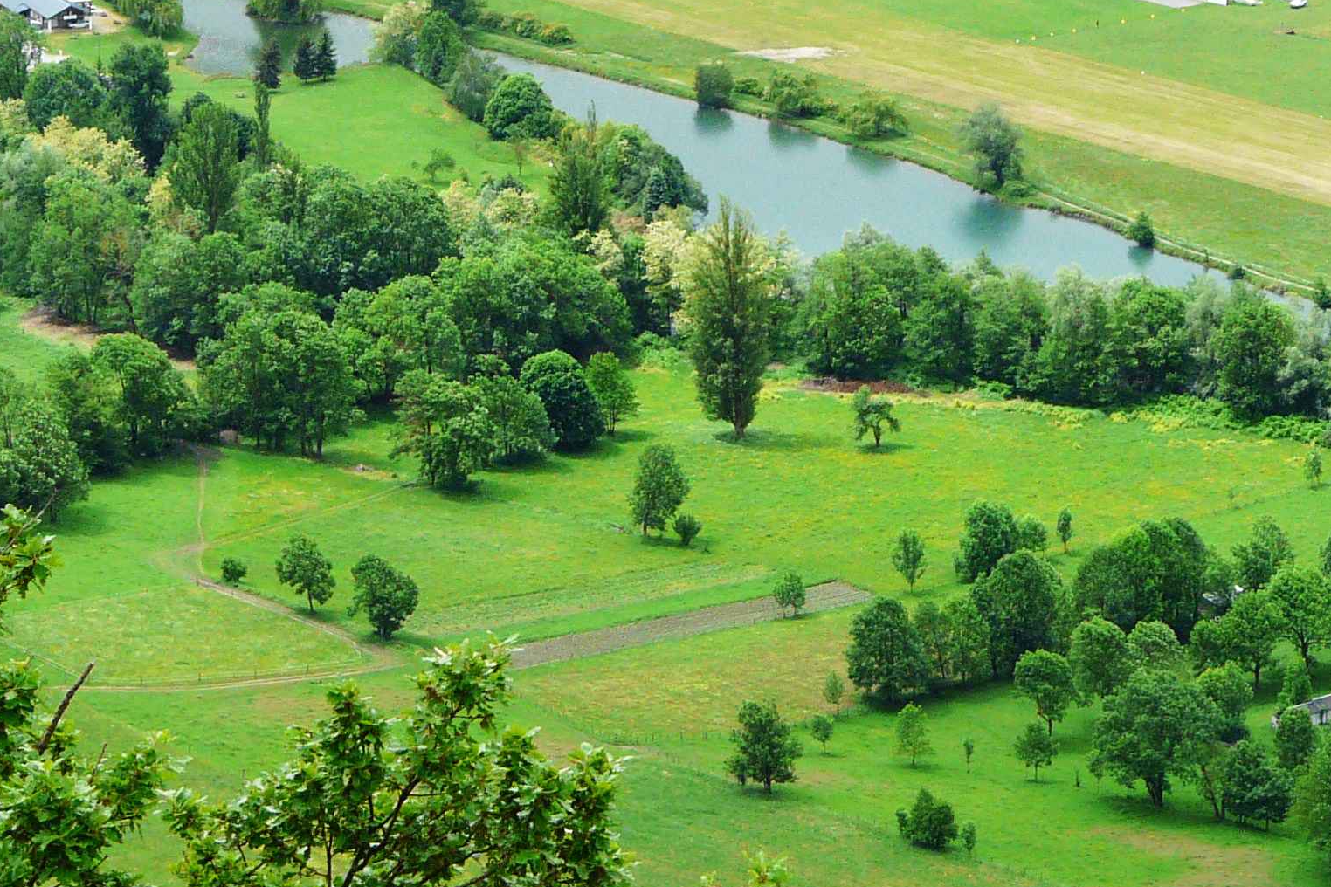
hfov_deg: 9.1
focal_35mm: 225
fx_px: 8318
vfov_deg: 6.1
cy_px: -127
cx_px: 763
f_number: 5
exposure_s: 1/200
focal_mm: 16.6
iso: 100
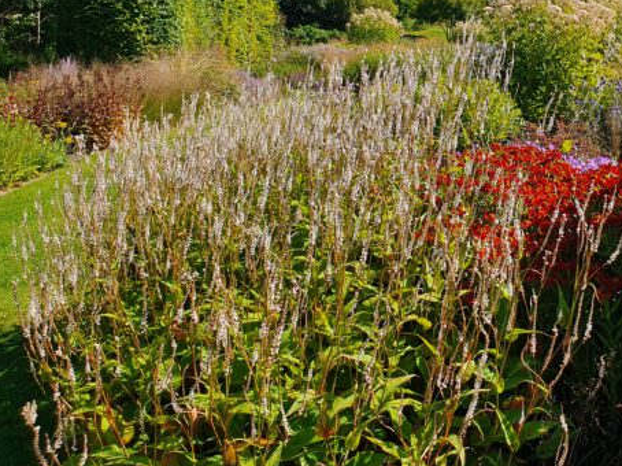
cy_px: 127
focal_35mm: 44
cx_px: 521
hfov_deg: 40.7
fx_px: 790
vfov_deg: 32.3
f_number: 2.4
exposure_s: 1/1060
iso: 50
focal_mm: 4.32
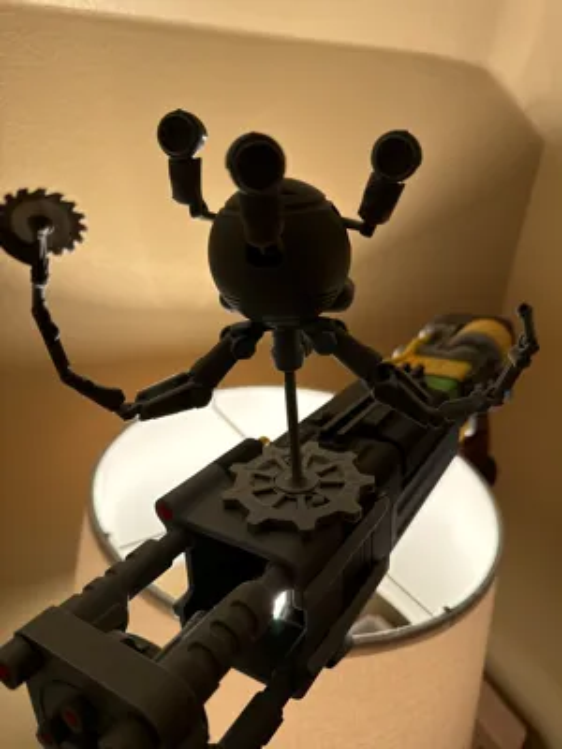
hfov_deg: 56.8
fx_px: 520
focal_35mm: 24
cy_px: 374
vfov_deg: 71.6
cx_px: 281
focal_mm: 6.76
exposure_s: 1/91
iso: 200
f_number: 1.78
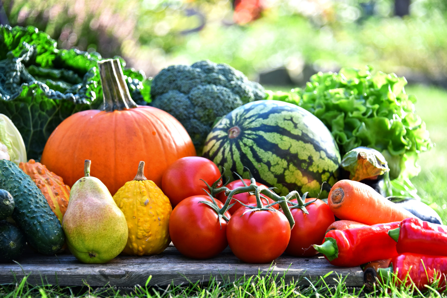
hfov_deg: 16.4
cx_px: 224
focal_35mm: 125
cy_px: 149
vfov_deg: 11.0
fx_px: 1552
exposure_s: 1/250
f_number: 5.6
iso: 320
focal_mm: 125
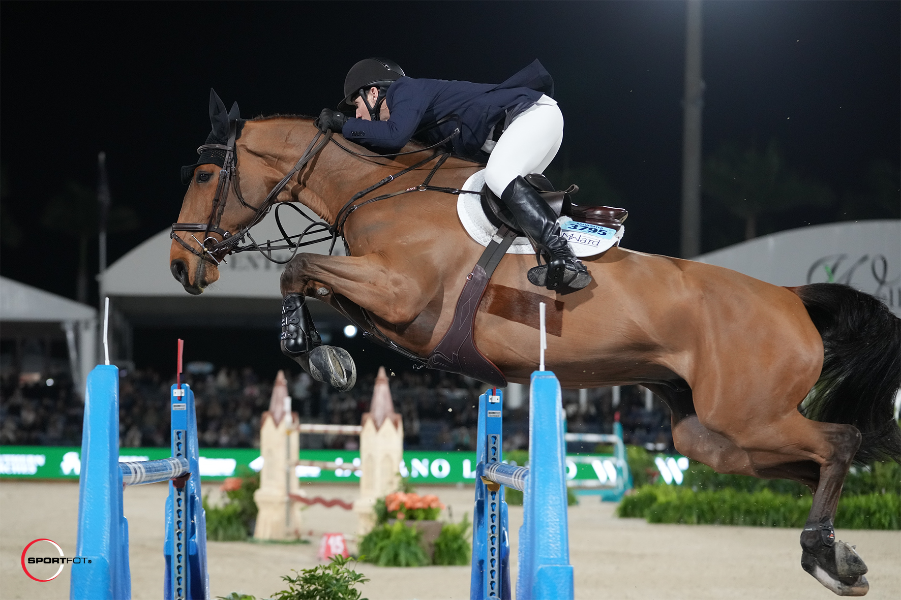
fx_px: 2427
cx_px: 450
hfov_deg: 21.0
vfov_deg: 14.1
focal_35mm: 97
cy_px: 300
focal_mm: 97
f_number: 3.2
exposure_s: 1/1600
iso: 3200
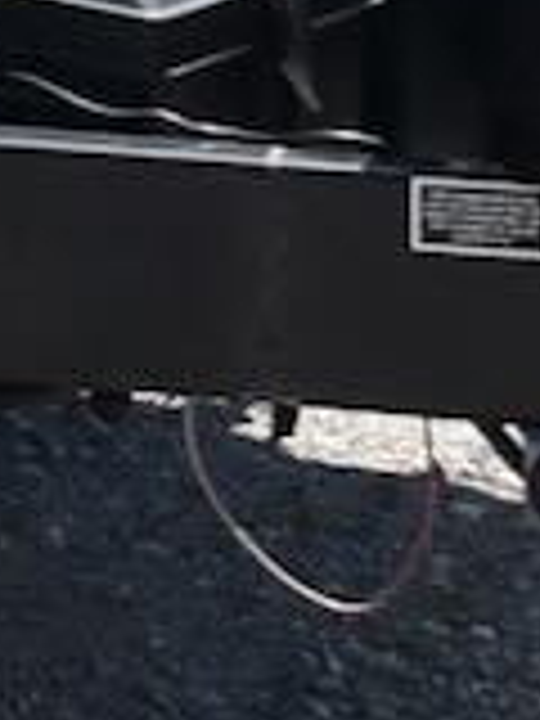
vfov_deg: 8.0
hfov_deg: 5.7
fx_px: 4742
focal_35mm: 228
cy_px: -1026
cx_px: -1566
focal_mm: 14
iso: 200
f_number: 10
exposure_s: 1/400
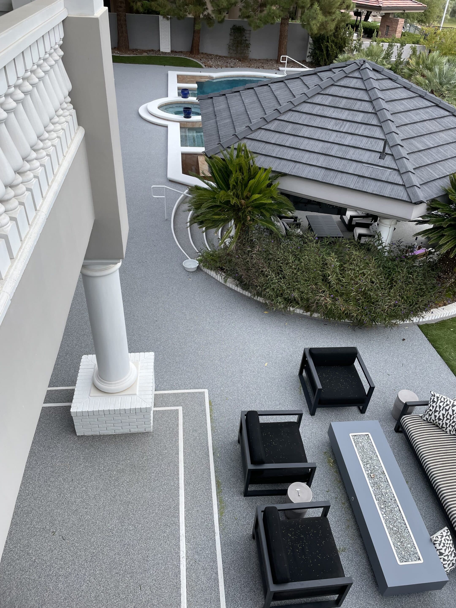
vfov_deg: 67.3
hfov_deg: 53.1
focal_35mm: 26
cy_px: 304
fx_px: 457
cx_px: 228
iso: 32
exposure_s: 1/801
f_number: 1.6
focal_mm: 4.2
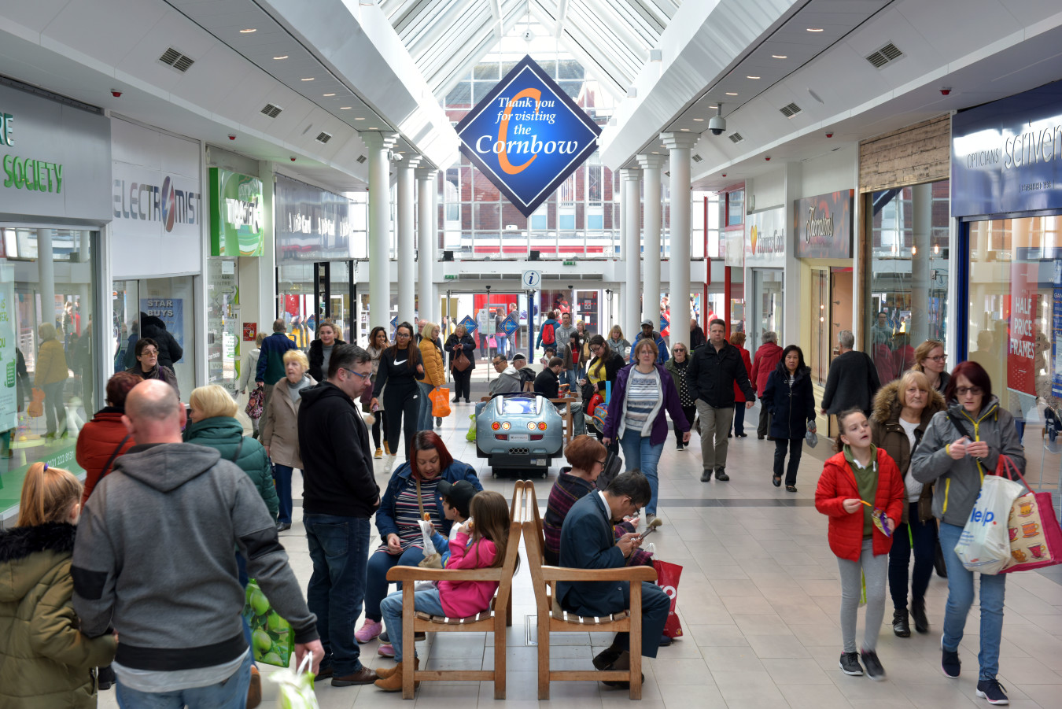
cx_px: 531
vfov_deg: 26.0
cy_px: 354
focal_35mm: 52
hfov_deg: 38.2
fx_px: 1534
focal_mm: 52
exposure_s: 1/40
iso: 400
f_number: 7.1
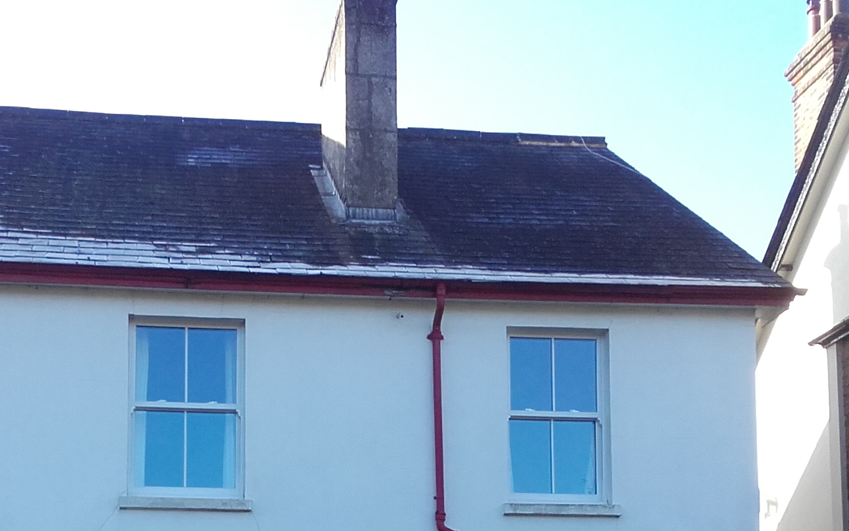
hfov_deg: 31.0
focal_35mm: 66
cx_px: 332
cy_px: 561
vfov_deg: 19.0
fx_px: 1528
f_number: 2.2
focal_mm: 3.31
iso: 50
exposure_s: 1/245
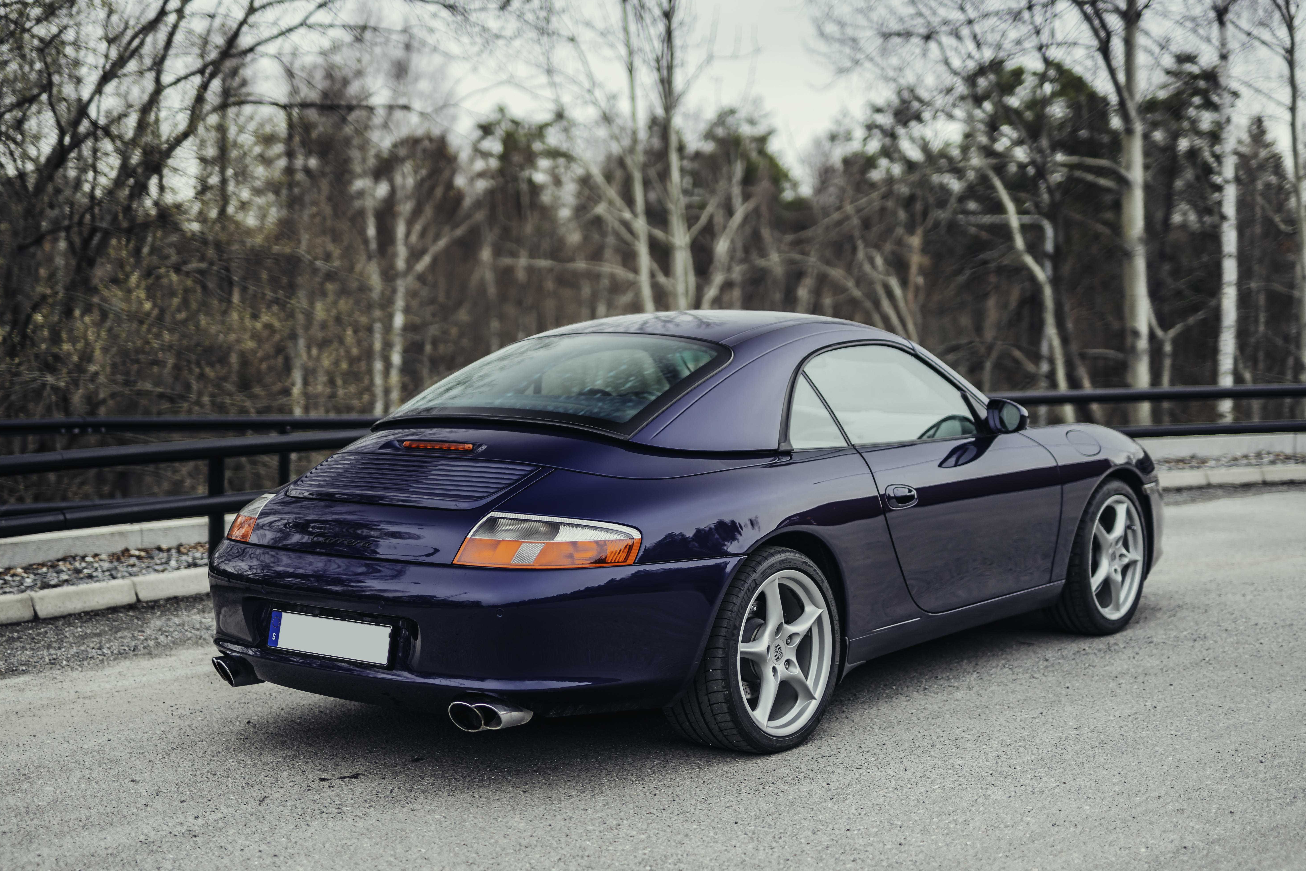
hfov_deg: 38.9
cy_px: 437
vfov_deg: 26.5
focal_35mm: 51
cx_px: 646
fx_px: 1850
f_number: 1.4
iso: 200
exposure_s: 1/500
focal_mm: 50
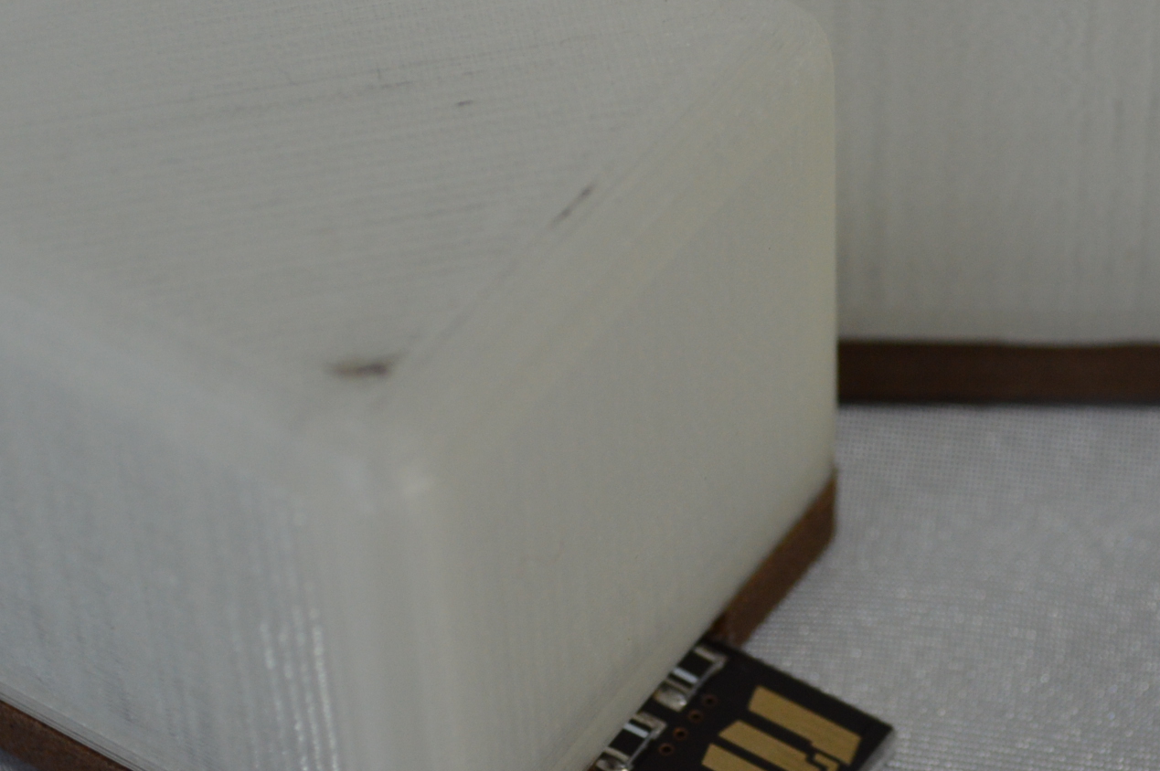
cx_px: 863
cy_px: 255
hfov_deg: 15.9
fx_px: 4121
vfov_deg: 10.7
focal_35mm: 128
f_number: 5
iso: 400
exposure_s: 1/30
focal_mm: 36
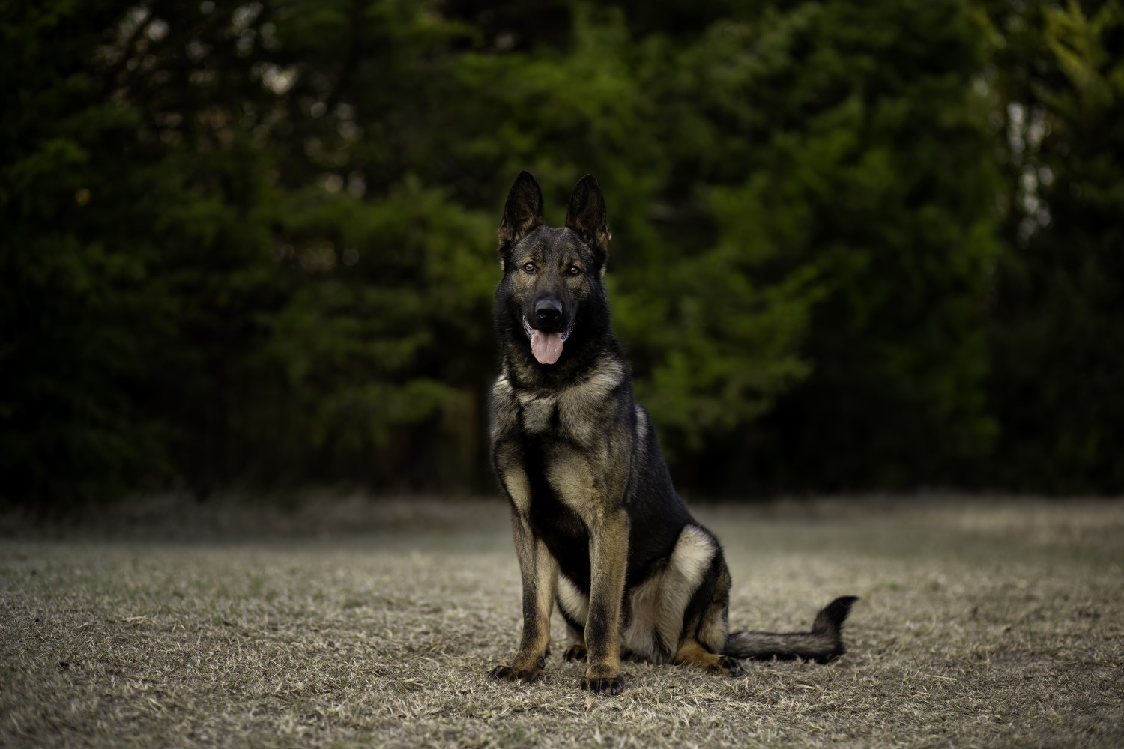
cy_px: 374
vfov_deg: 16.1
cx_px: 562
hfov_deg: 23.9
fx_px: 2654
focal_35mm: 85
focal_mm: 85
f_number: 2.2
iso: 125
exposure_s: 1/320
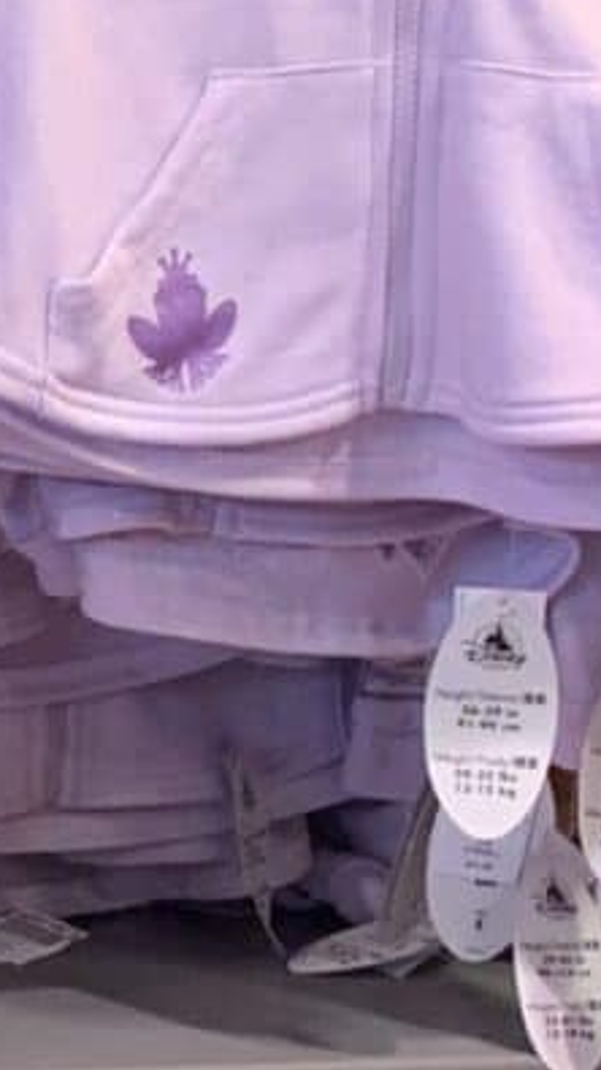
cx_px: -1576
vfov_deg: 14.6
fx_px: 4167
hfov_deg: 6.9
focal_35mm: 147
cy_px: 769
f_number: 1.8
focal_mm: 4.25
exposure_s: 1/58
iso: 160
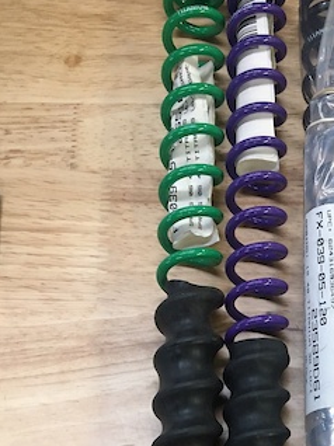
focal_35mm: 73
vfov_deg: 25.0
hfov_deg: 19.6
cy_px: 481
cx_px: 330
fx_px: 940
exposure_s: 1/30
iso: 40
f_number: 2.2
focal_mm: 4.15
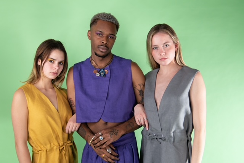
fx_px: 407
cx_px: 122
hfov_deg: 33.4
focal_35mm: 60
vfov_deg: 22.7
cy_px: 82
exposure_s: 1/80
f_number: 8
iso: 250
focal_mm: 40
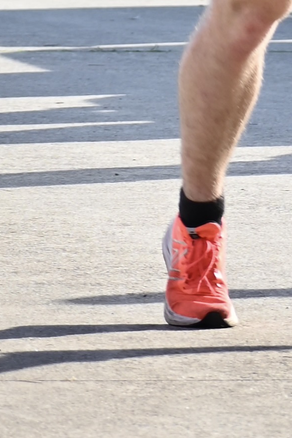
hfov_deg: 2.6
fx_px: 6484
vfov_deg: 3.8
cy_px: -334
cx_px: 506
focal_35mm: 533
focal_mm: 92
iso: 100
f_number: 4.8
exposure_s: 1/250
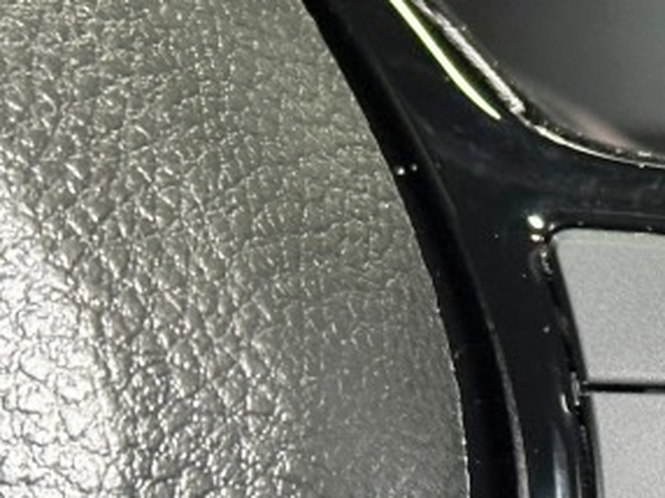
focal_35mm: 172
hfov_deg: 11.1
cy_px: 524
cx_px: 965
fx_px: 3301
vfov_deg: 8.6
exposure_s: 1/40
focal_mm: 6.86
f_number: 1.78
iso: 400
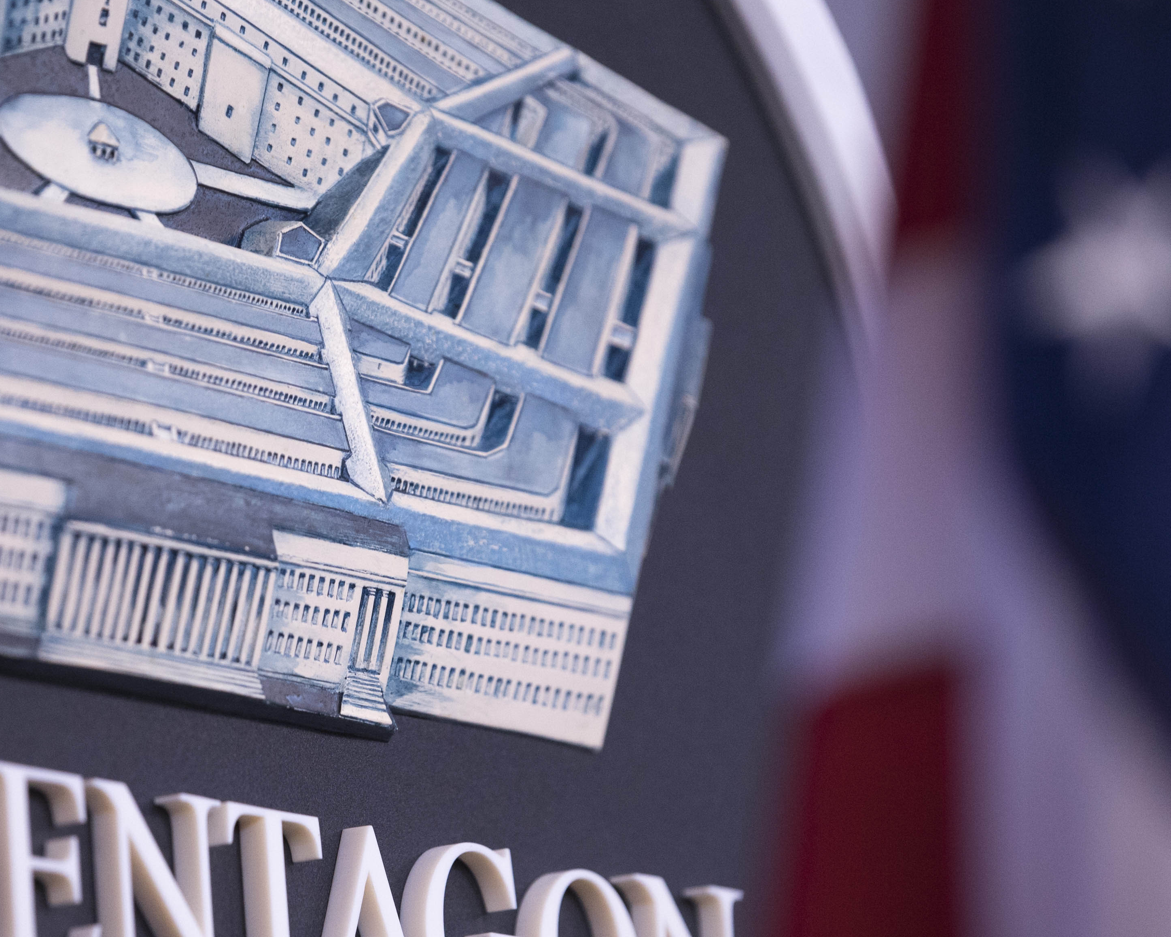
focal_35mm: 322
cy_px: 548
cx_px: 282
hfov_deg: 6.0
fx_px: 11159
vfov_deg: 4.8
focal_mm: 165
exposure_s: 1/800
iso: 2500
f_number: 3.2
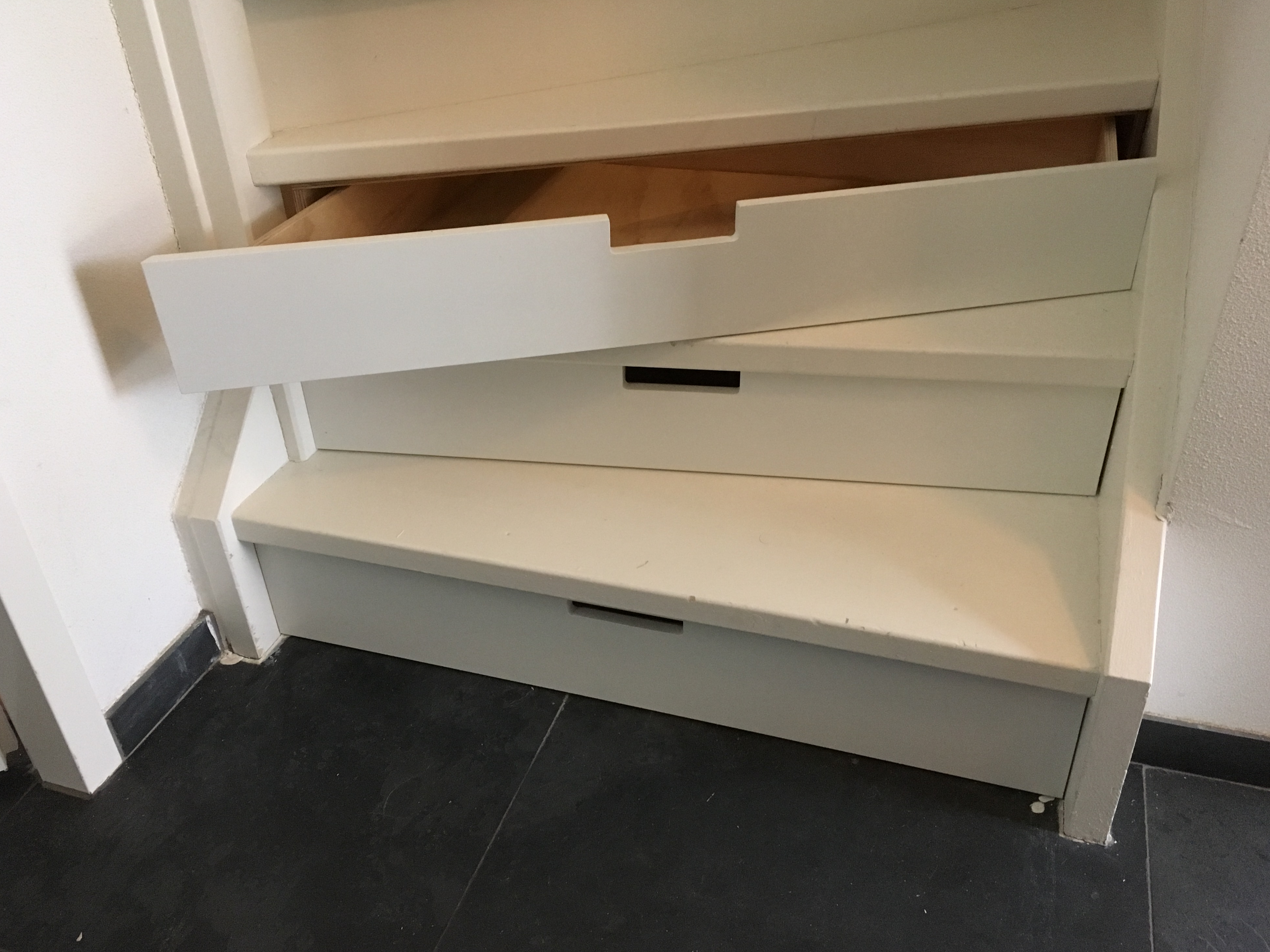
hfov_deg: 60.0
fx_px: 1101
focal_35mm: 30
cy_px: 488
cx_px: 618
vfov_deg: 46.8
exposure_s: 1/25
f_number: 2.2
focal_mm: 4.15
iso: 200
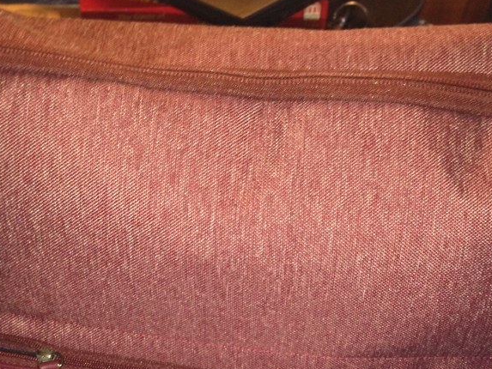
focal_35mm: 59
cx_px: 240
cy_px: 310
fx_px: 839
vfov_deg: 24.3
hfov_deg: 32.7
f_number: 2.4
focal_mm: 4.12
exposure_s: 1/16
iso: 100
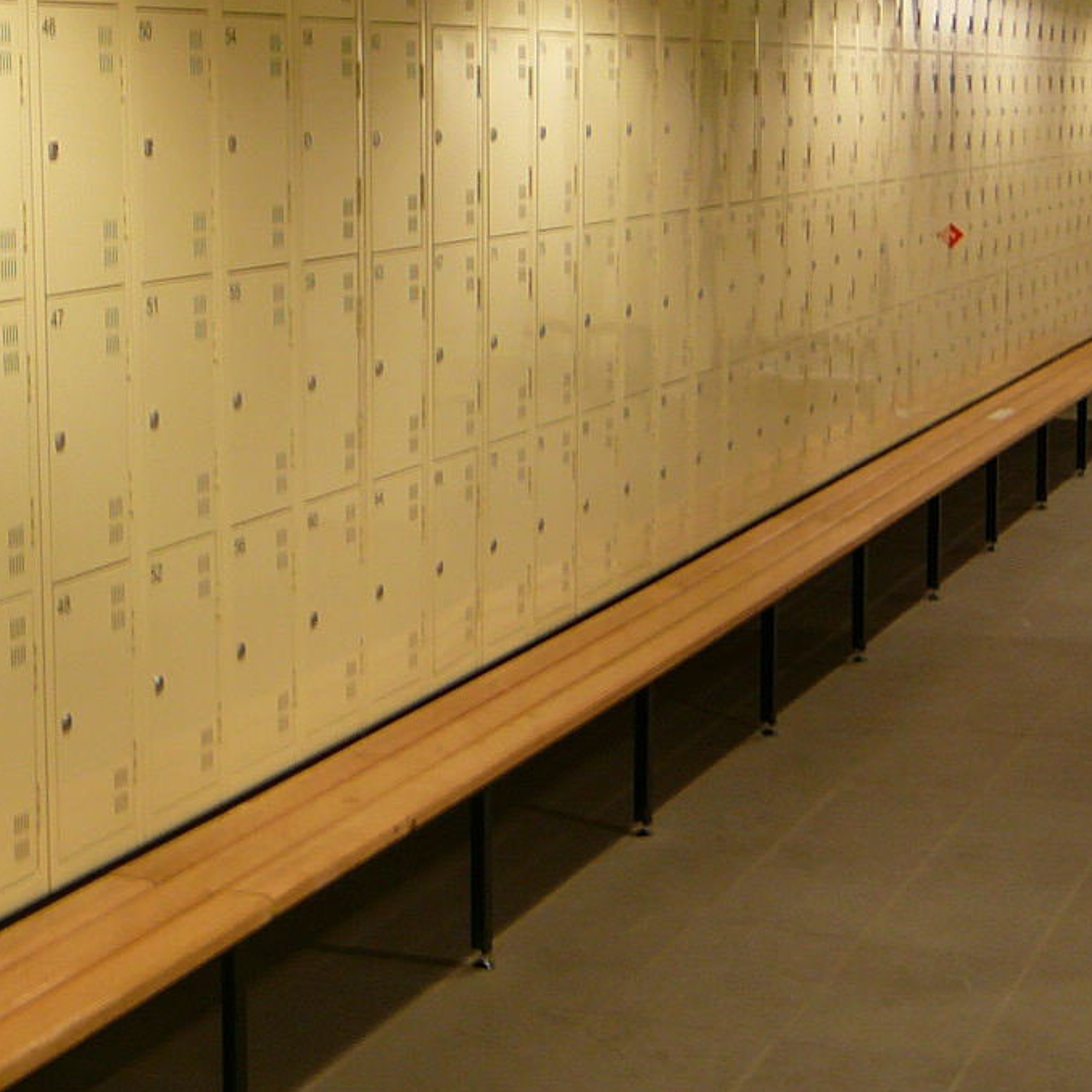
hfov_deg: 22.4
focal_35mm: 73
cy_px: 454
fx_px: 2605
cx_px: -85
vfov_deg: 23.6
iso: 80
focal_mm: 5.2
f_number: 2.8
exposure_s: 1/5
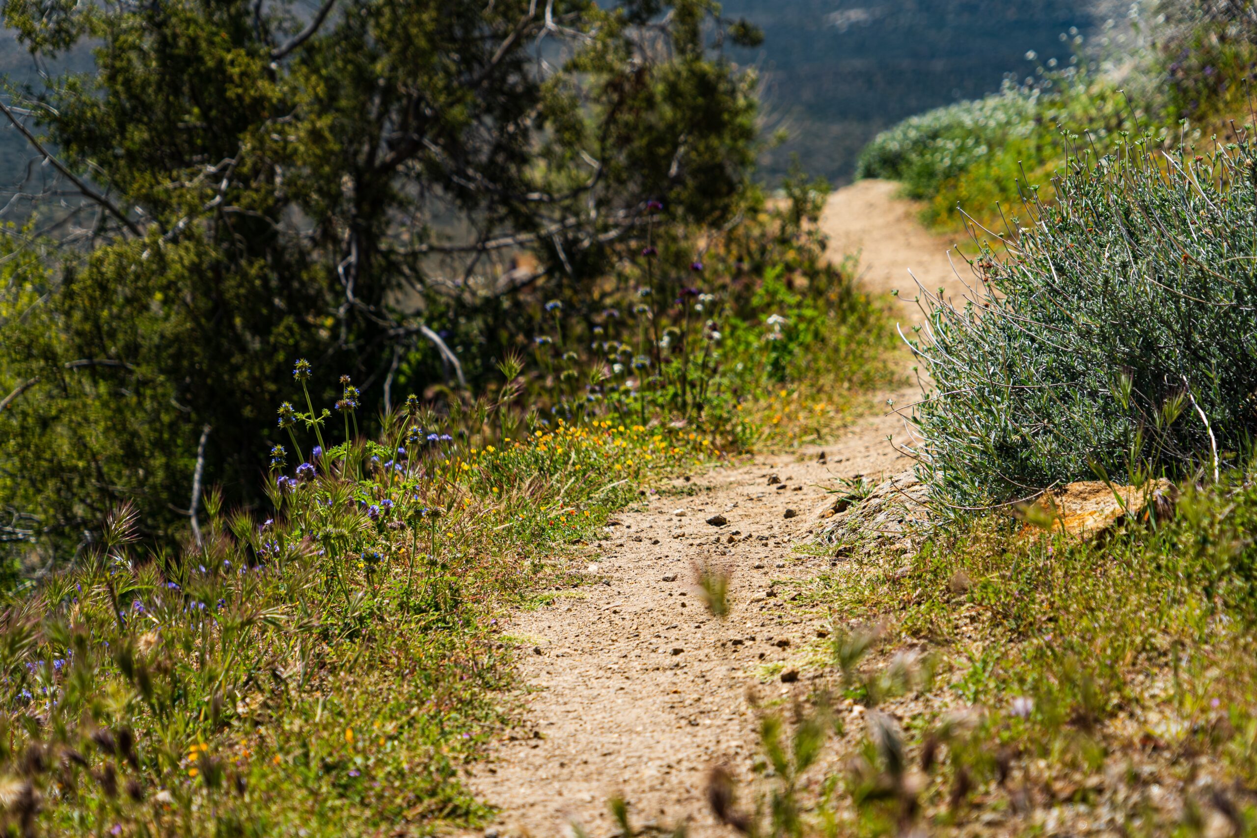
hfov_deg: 17.8
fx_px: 4015
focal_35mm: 115
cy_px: 419
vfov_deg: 11.9
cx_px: 628
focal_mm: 115
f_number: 6.3
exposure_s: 1/80
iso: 50
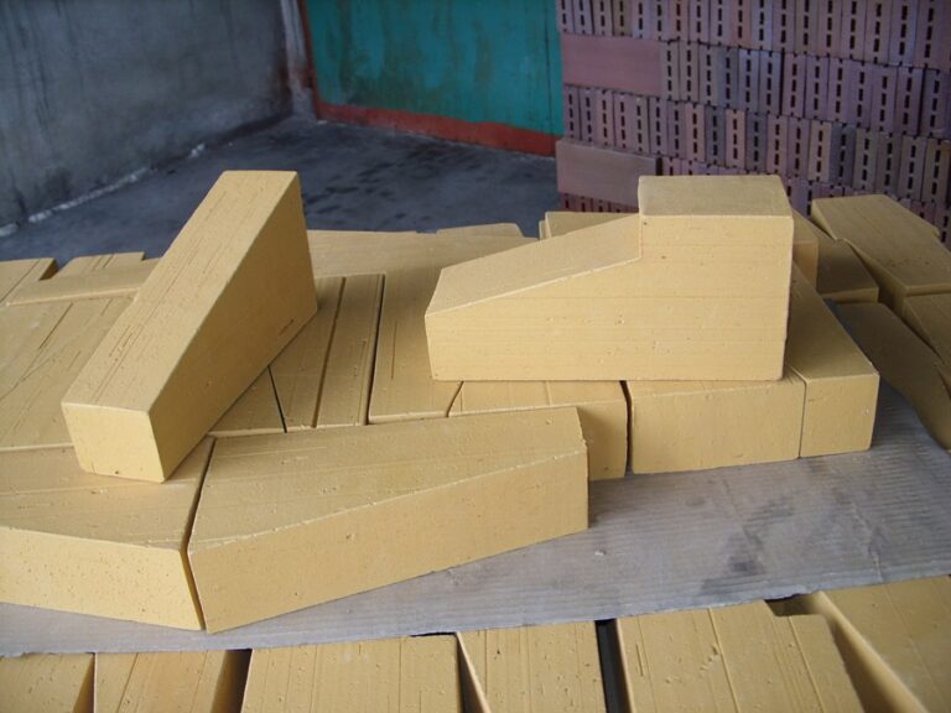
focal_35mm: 38
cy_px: 356
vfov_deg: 37.7
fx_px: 1044
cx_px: 476
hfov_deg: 49.0
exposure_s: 1/30
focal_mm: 7.8
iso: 50
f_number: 2.8
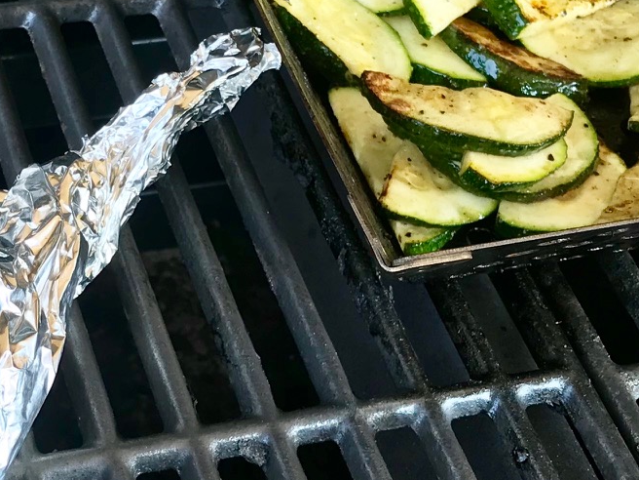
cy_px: 171
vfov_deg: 17.1
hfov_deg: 22.4
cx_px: 105
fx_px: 1588
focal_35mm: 86
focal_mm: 3.99
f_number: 1.8
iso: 20
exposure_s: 1/116
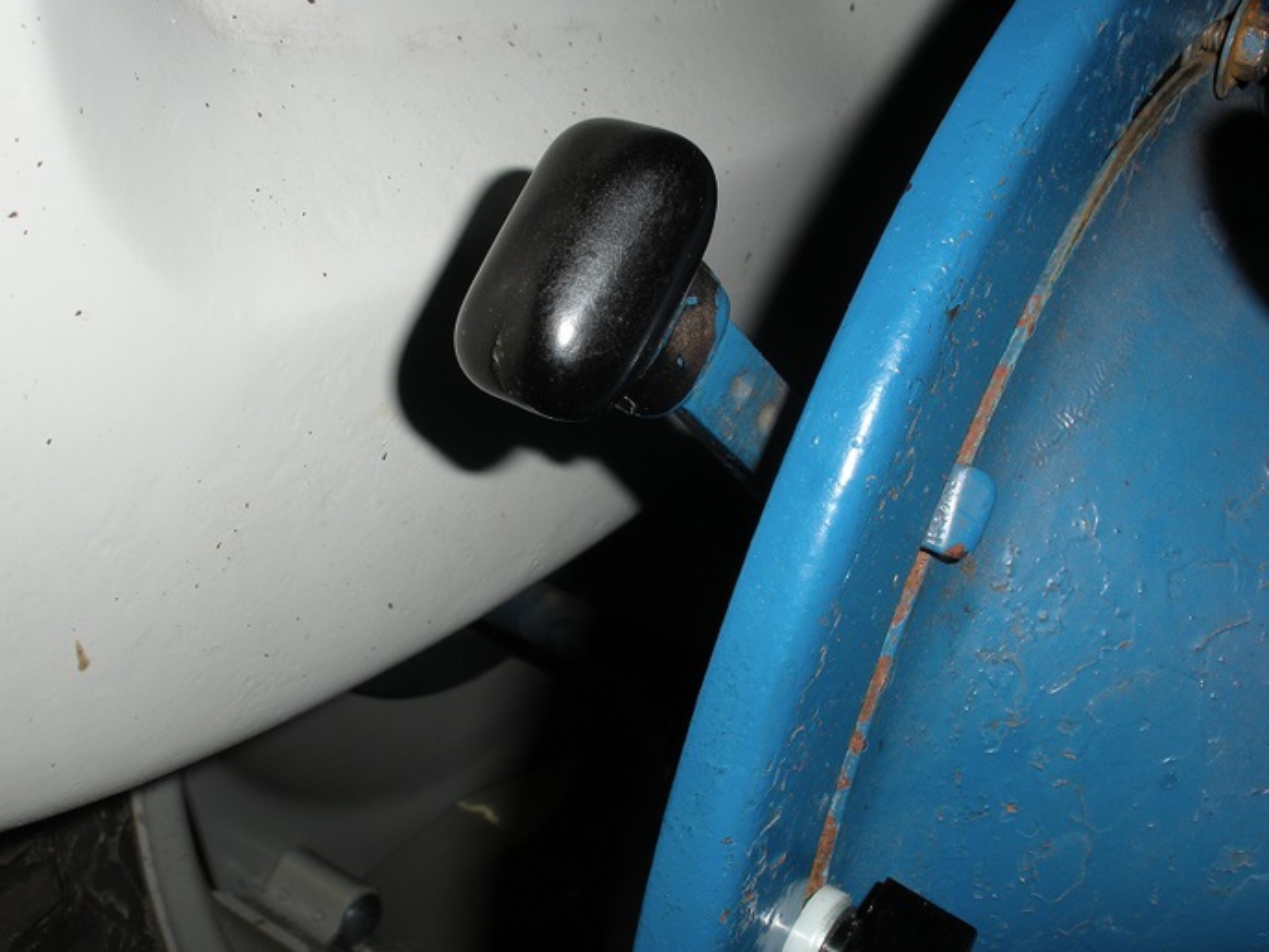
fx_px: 1613
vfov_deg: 32.9
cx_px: 634
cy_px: 476
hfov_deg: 42.9
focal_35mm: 44
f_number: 6.4
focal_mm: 7.7
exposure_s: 1/60
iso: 64
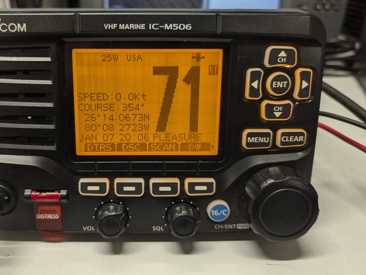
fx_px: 360
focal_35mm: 34
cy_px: 124
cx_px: 142
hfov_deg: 53.4
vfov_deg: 41.8
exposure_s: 1/47
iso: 121
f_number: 1.85
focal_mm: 6.81
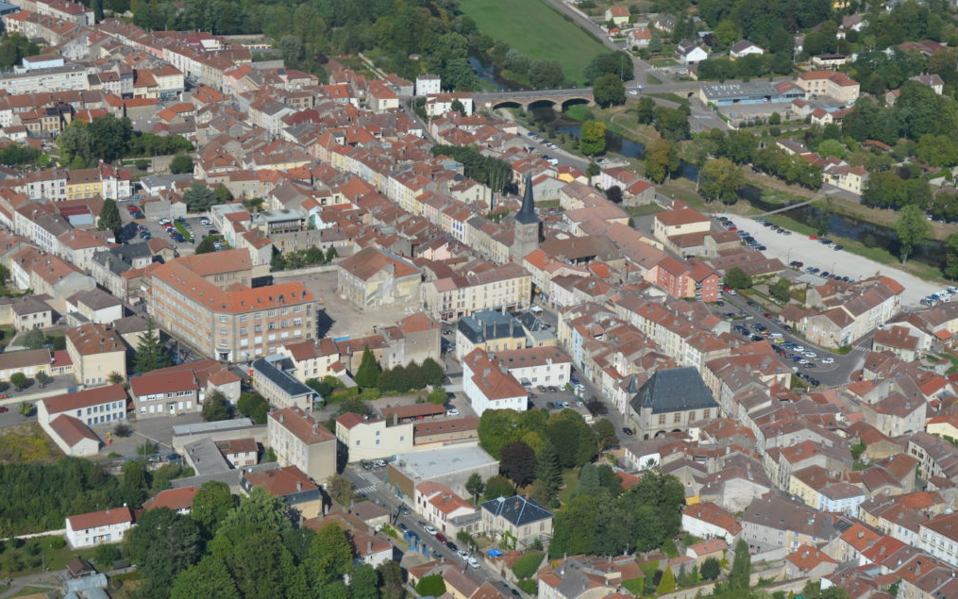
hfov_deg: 25.8
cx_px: 478
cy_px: 296
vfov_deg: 16.3
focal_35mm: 80
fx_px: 2089
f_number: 9
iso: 100
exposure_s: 1/320
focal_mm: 52
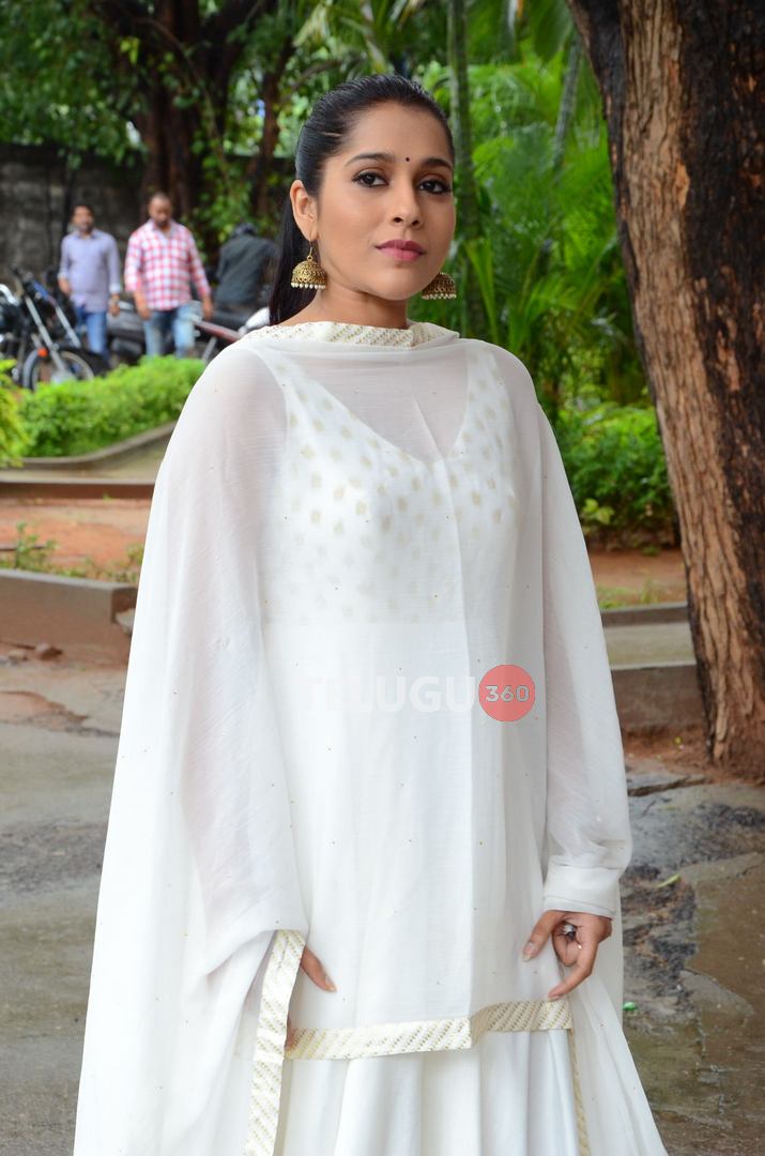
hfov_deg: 15.6
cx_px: 382
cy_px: 578
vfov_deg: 23.4
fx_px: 2786
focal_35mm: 87
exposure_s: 1/125
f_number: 7.1
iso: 1250
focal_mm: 58
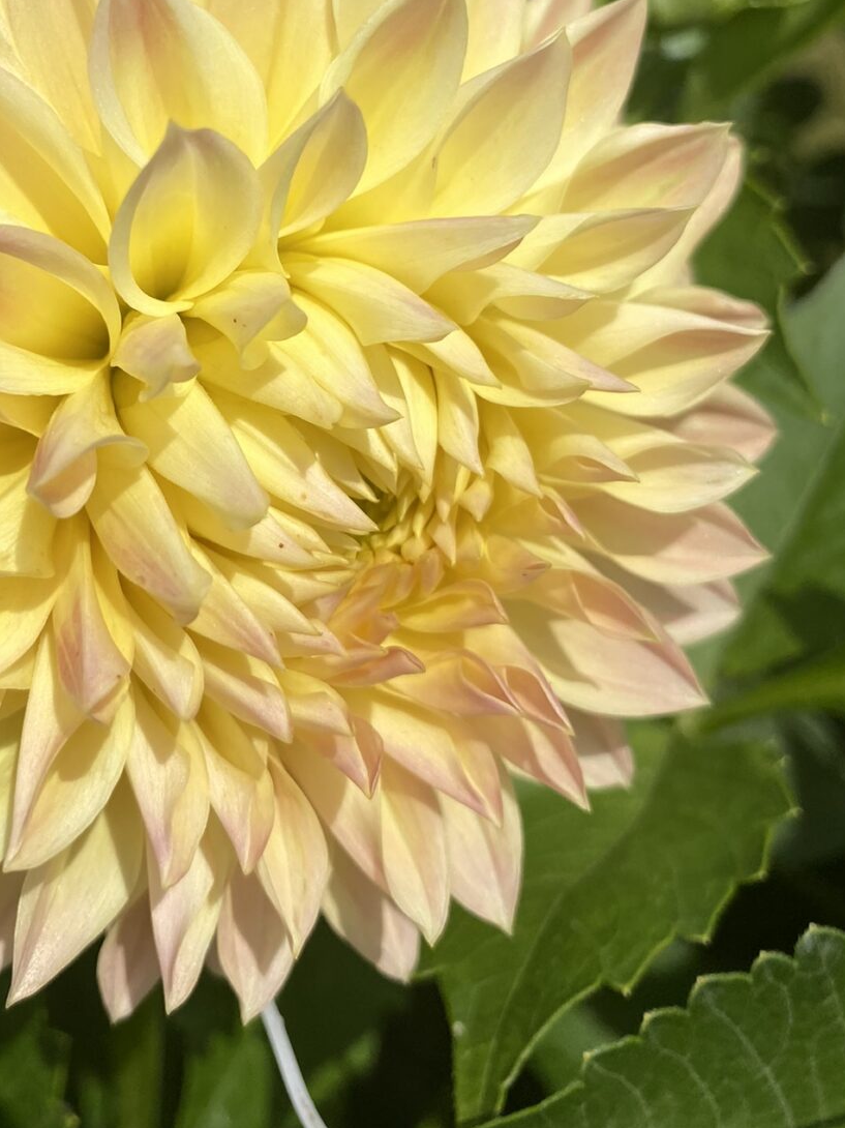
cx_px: 185
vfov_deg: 43.3
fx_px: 1368
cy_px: 271
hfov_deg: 33.5
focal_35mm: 42
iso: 32
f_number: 1.8
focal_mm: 4.25
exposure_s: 1/7692
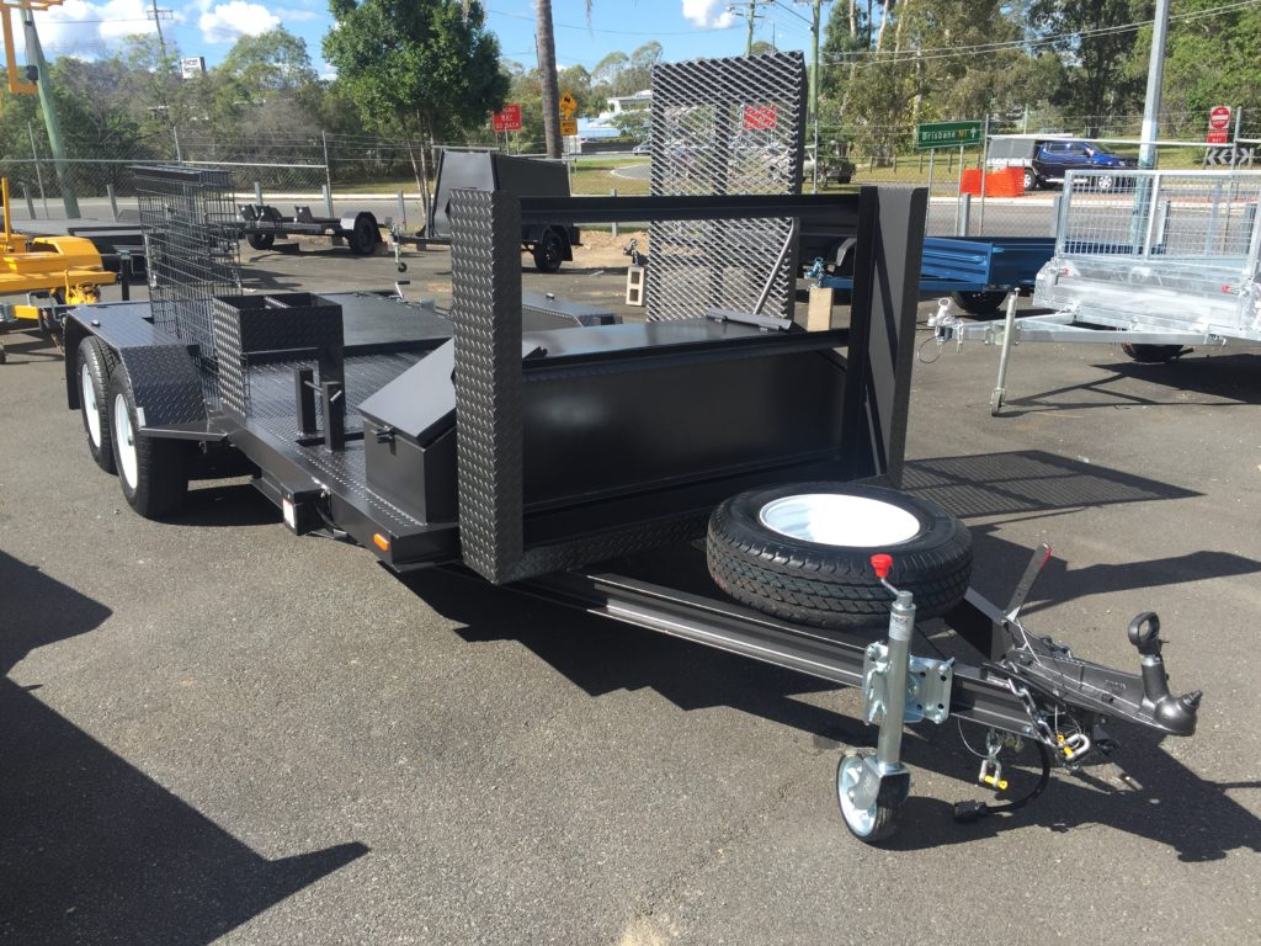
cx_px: 630
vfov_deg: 48.2
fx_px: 1056
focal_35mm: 29
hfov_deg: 61.7
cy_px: 473
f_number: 2.2
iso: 32
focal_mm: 4.15
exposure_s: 1/920
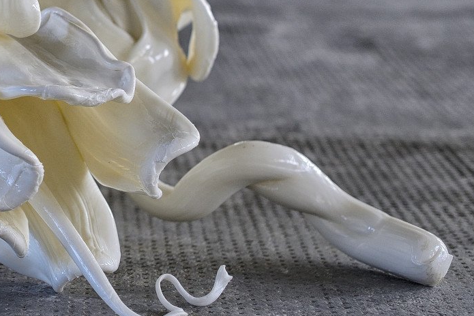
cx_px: -161
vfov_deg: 9.8
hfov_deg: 14.2
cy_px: -27
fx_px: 1818
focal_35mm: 138
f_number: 3.2
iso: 200
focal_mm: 50
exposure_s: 1/125
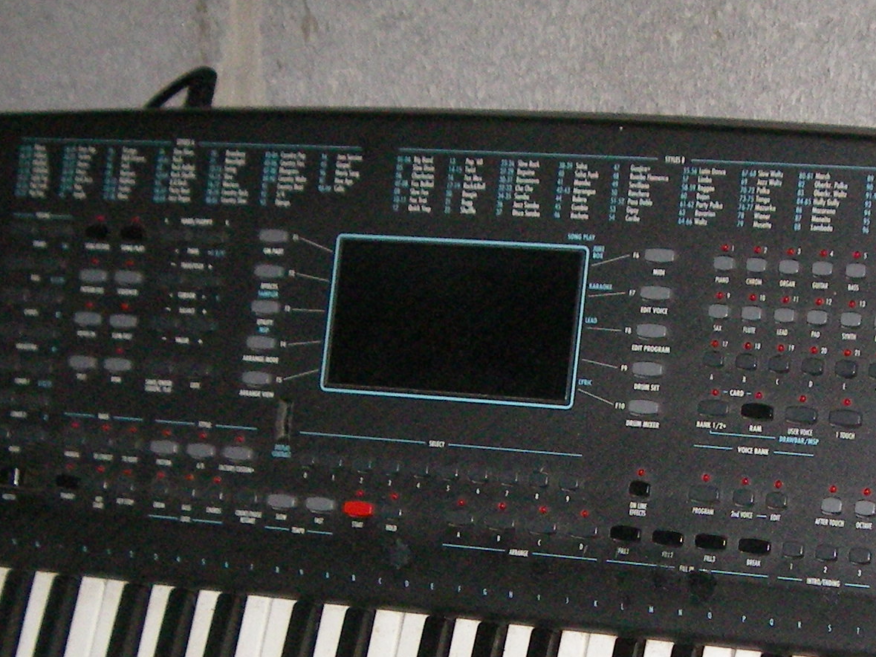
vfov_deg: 14.9
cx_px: 654
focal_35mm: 99
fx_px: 2505
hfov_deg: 19.7
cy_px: 505
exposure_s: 1/50
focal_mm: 6.2
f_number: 2.7
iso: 400
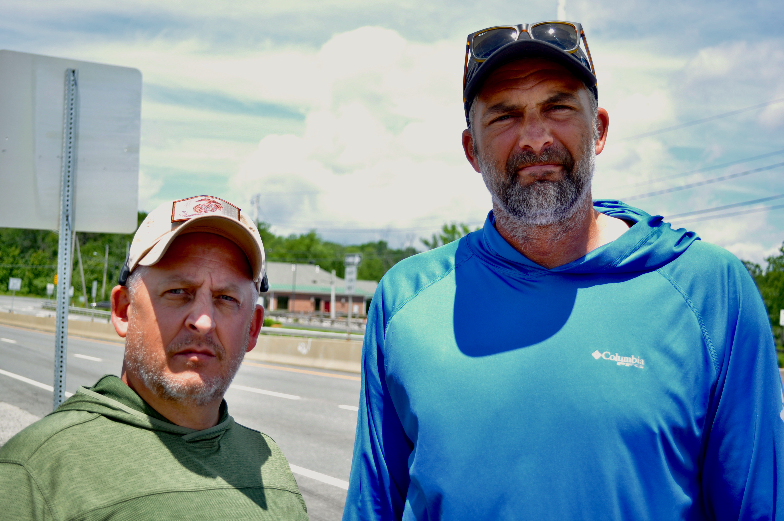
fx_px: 914
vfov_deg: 31.8
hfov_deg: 46.4
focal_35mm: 42
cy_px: 260
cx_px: 392
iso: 200
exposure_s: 1/500
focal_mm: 28
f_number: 8
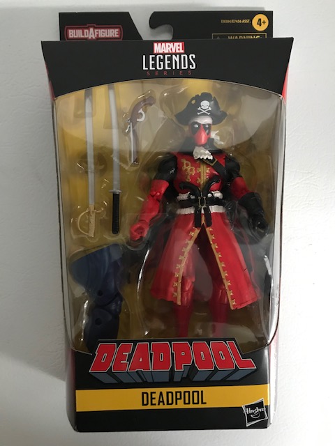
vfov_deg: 63.4
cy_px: 223
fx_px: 361
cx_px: 168
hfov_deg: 49.7
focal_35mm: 28
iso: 100
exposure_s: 1/9
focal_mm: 3.99
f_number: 1.8
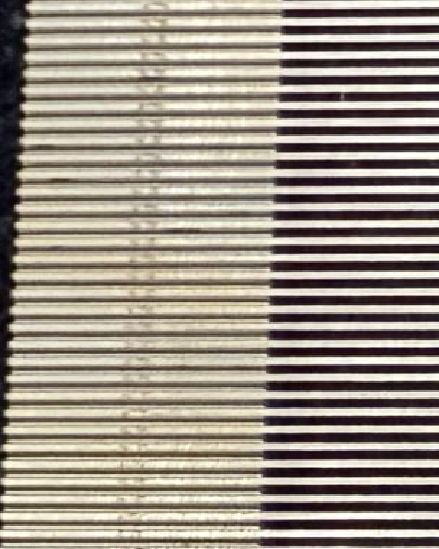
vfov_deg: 12.0
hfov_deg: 8.3
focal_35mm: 158
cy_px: 605
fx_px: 2566
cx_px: 1329
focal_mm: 2.22
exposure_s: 1/120
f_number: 2.2
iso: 320
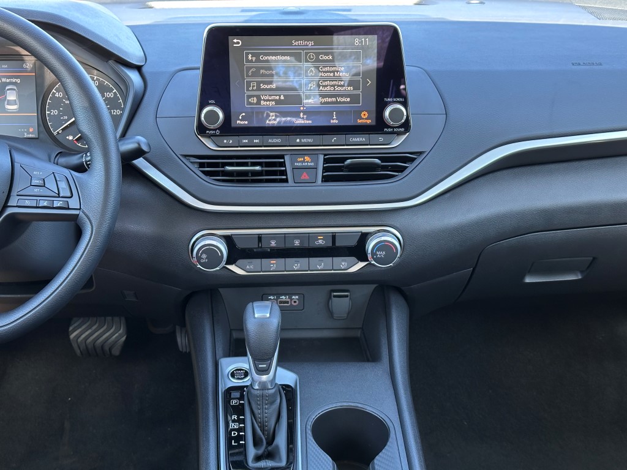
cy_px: 235
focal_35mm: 48
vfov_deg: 30.3
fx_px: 869
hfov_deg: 39.7
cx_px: 314
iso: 80
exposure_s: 1/79
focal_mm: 6.86
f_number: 1.78
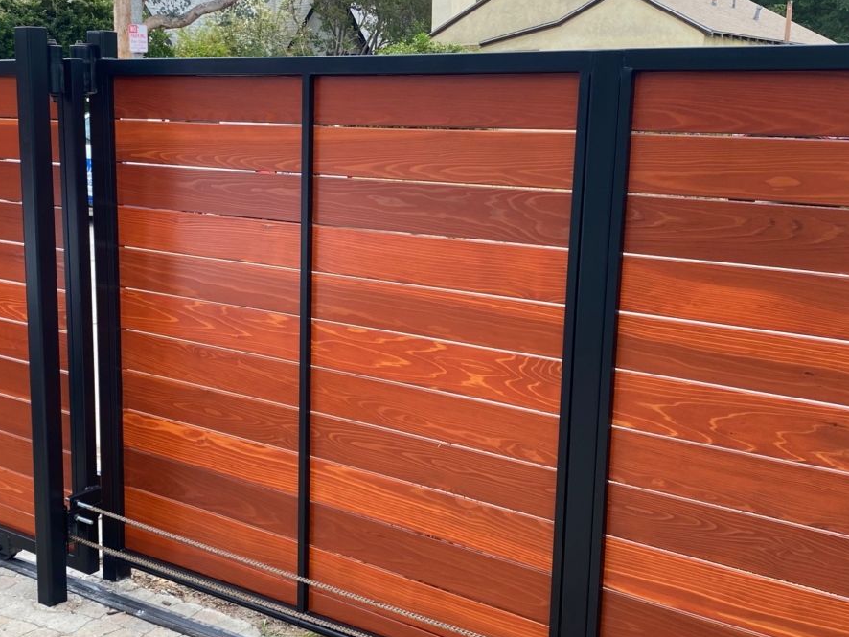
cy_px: 319
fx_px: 1079
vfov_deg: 32.9
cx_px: 336
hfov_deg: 42.7
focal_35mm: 44
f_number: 1.8
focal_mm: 4.25
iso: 32
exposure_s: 1/898
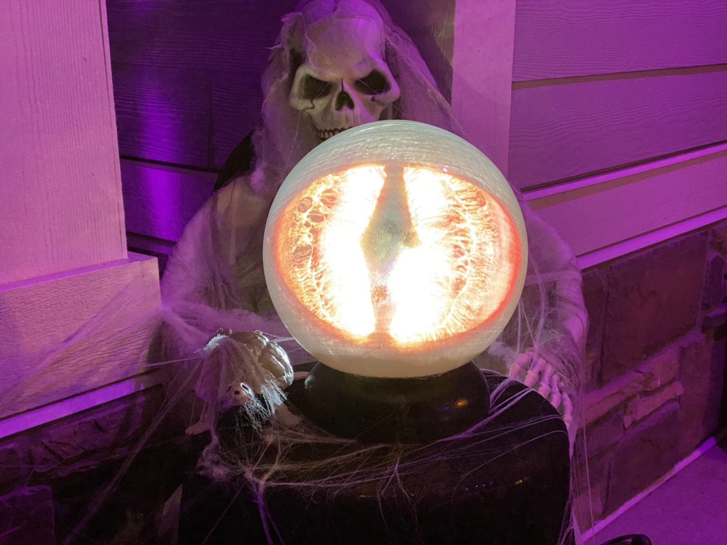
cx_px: 364
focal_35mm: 52
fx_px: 1092
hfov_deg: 36.8
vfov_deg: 28.0
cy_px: 272
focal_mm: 6
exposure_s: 1/30
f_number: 2
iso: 800
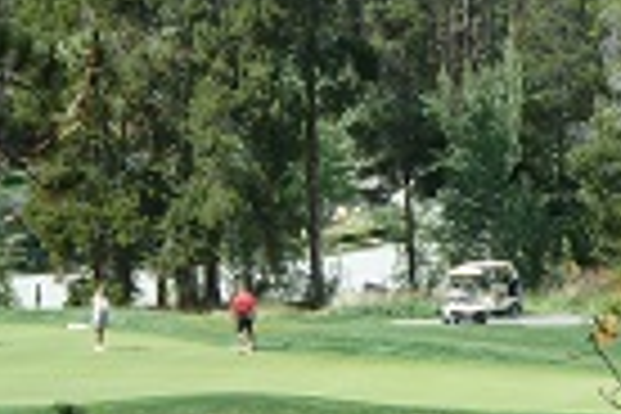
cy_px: -86
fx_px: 5399
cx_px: 333
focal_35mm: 313
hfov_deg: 6.6
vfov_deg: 4.4
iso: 80
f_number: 4.4
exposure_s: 1/200
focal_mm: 19.5
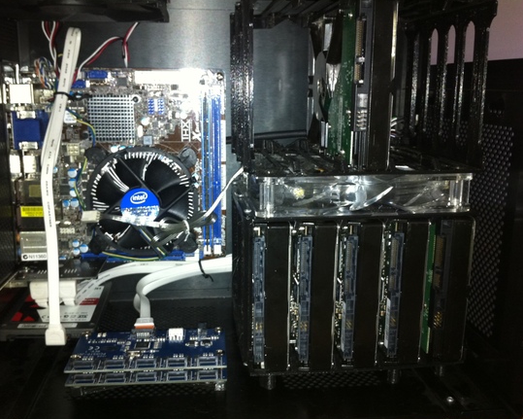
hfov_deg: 47.9
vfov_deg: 39.1
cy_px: 212
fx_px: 588
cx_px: 252
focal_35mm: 38
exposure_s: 1/15
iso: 125
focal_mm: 3.85
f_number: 2.8
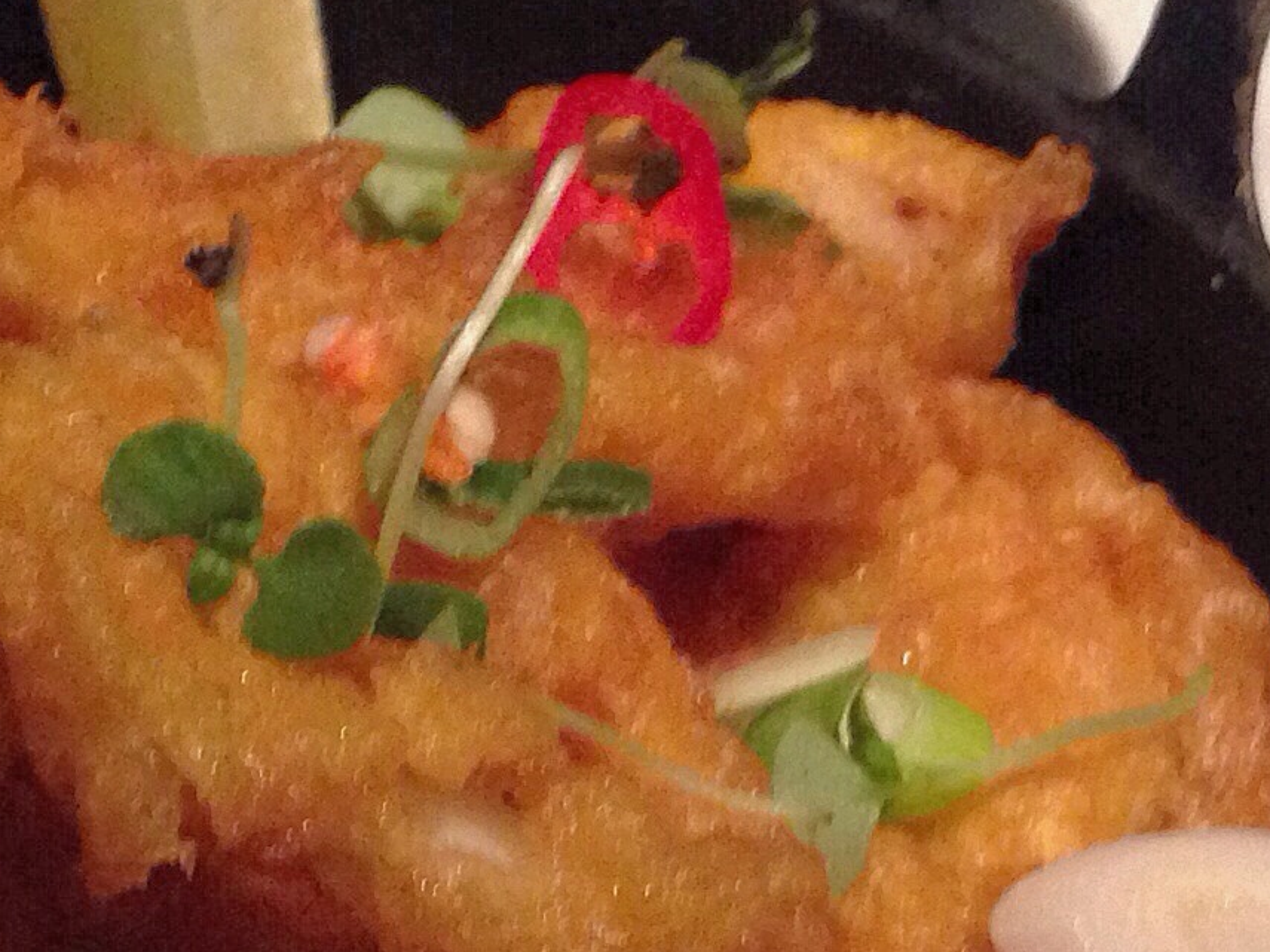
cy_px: 945
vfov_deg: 11.6
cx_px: 737
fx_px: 4622
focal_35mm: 126
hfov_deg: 15.6
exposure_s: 1/20
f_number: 2.4
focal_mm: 4.12
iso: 400
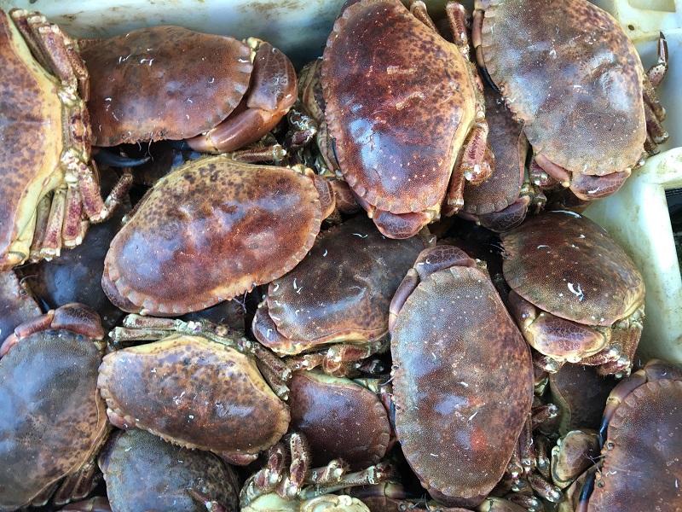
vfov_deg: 48.2
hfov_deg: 61.7
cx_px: 341
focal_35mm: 29
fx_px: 571
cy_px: 256
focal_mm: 4.15
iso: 32
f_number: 2.2
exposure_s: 1/17
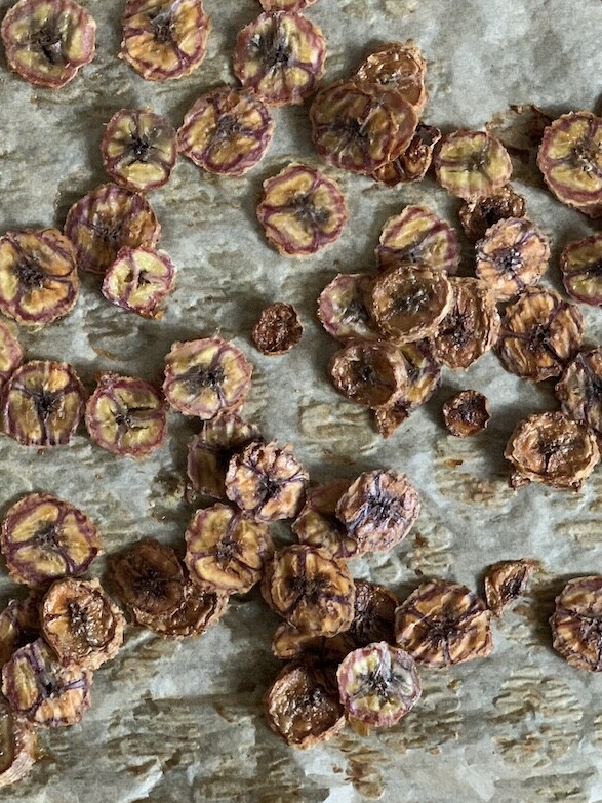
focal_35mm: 62
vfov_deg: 31.2
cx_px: 287
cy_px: 345
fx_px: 1438
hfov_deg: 23.6
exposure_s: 1/30
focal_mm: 6
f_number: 2.4
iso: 640
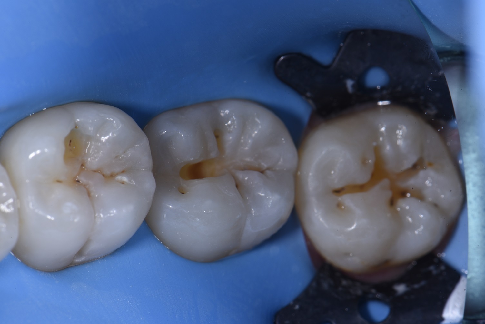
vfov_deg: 13.1
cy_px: 162
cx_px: 242
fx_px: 1415
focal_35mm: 105
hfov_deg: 19.4
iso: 200
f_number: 32
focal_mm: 105
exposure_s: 1/200
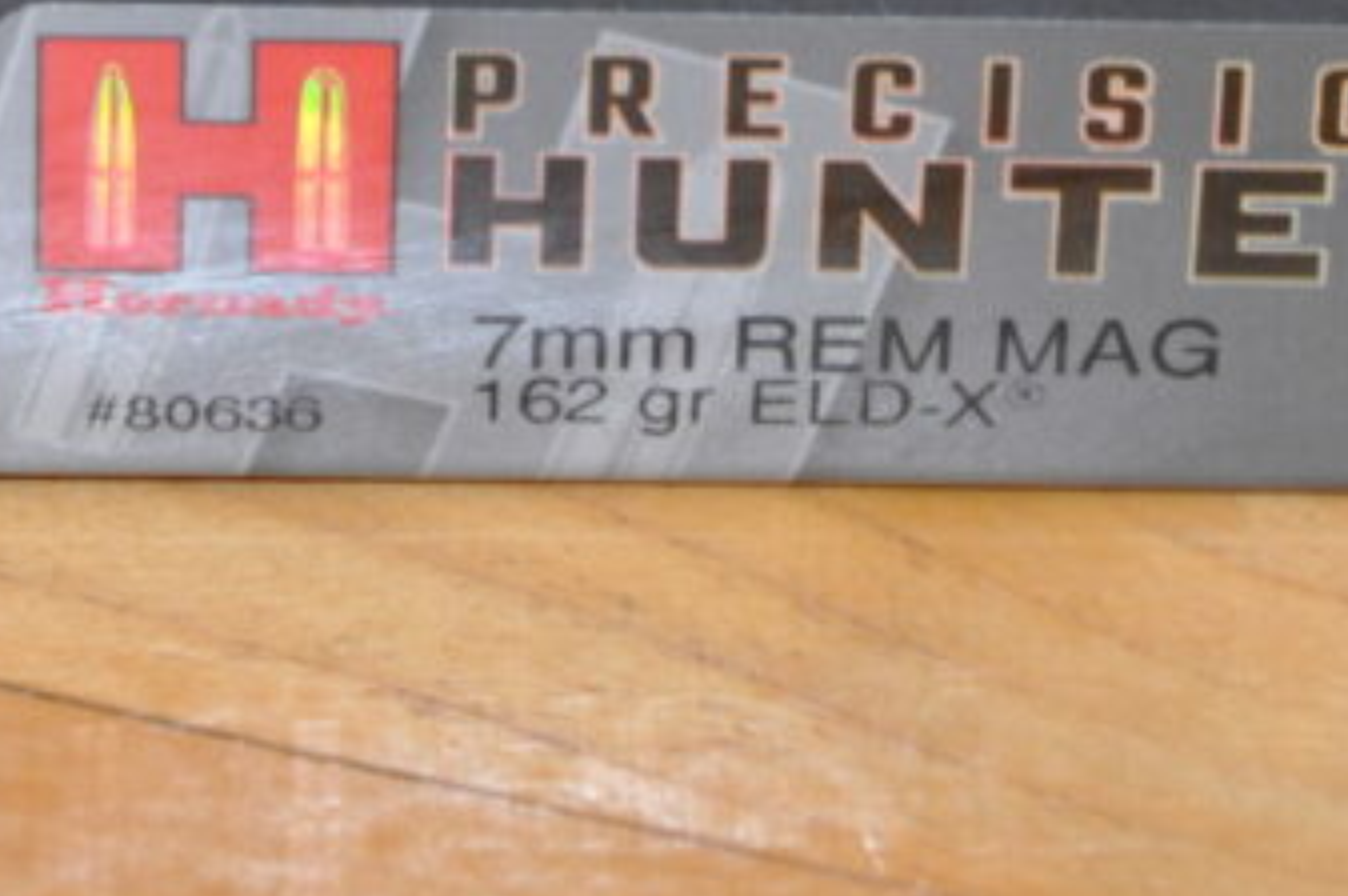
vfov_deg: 3.7
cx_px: 852
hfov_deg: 5.7
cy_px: -416
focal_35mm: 365
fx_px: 13654
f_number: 5
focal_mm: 80
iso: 400
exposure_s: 1/60
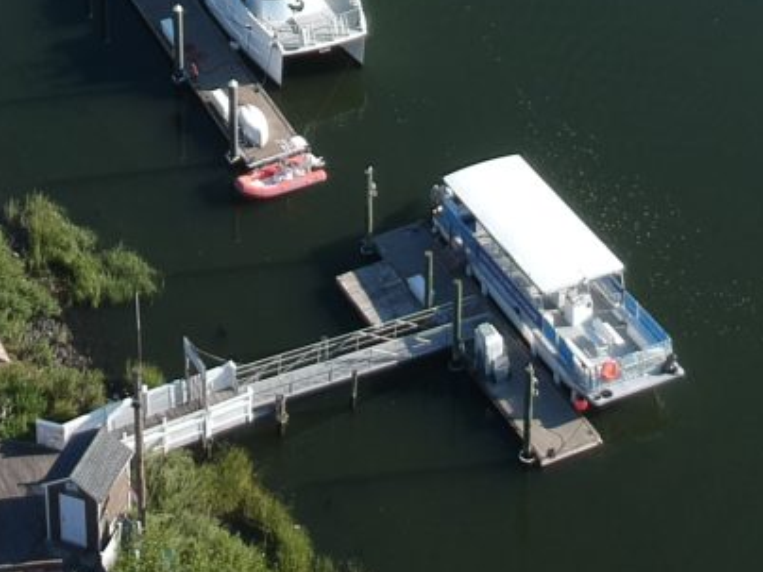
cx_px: 289
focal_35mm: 95
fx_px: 2094
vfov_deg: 13.8
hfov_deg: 20.6
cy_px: -478
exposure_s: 1/640
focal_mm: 4.49
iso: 100
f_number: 2.6
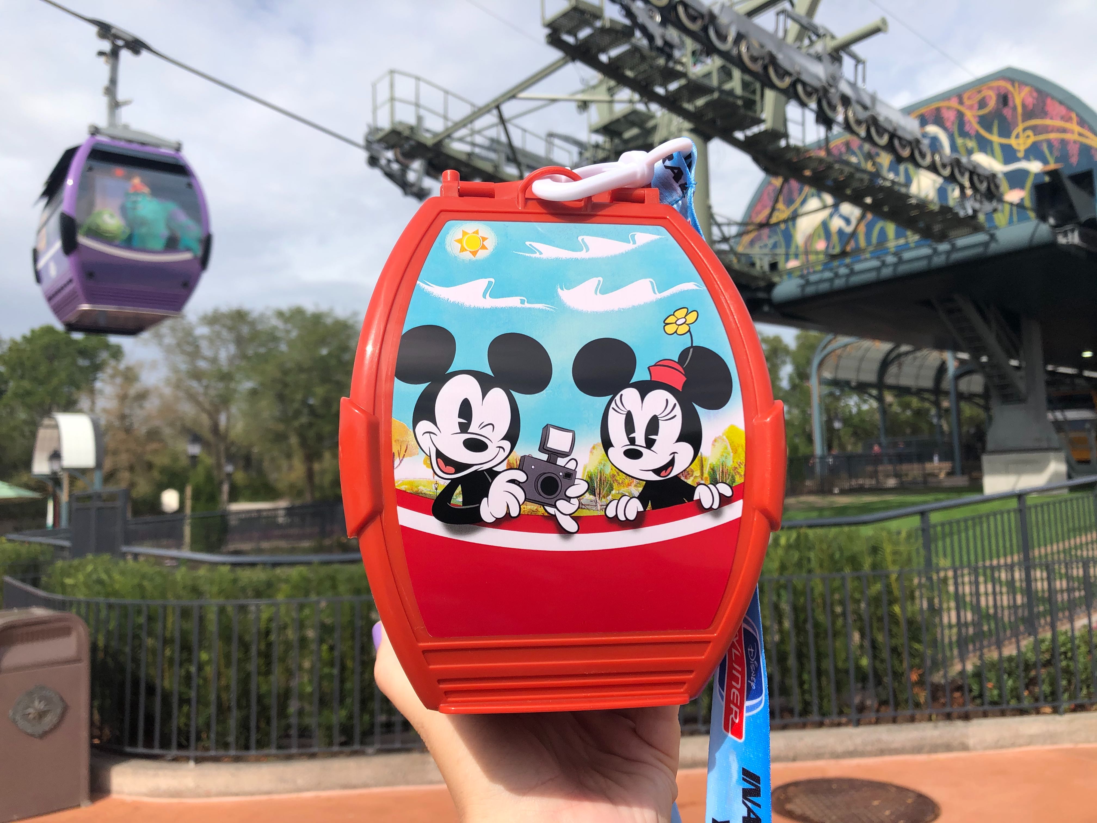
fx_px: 887
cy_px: 412
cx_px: 548
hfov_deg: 63.4
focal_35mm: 28
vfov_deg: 49.7
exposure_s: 1/2525
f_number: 1.8
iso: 20
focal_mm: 3.99
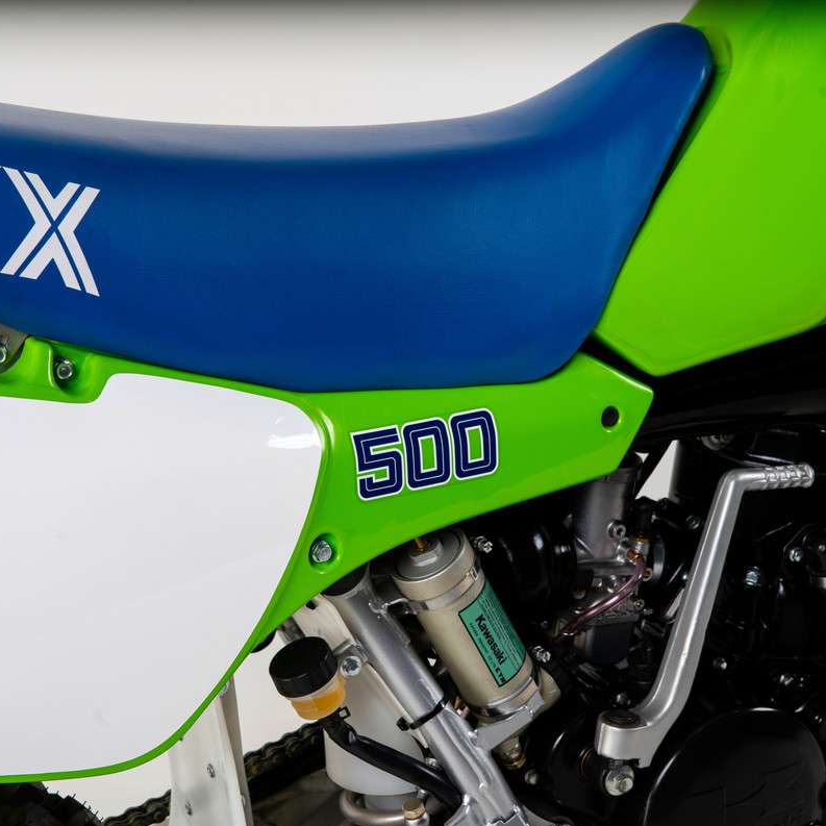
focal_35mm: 90
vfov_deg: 19.3
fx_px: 2430
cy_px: 416
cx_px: 419
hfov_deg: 19.3
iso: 200
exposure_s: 1/200
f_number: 10
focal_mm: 70
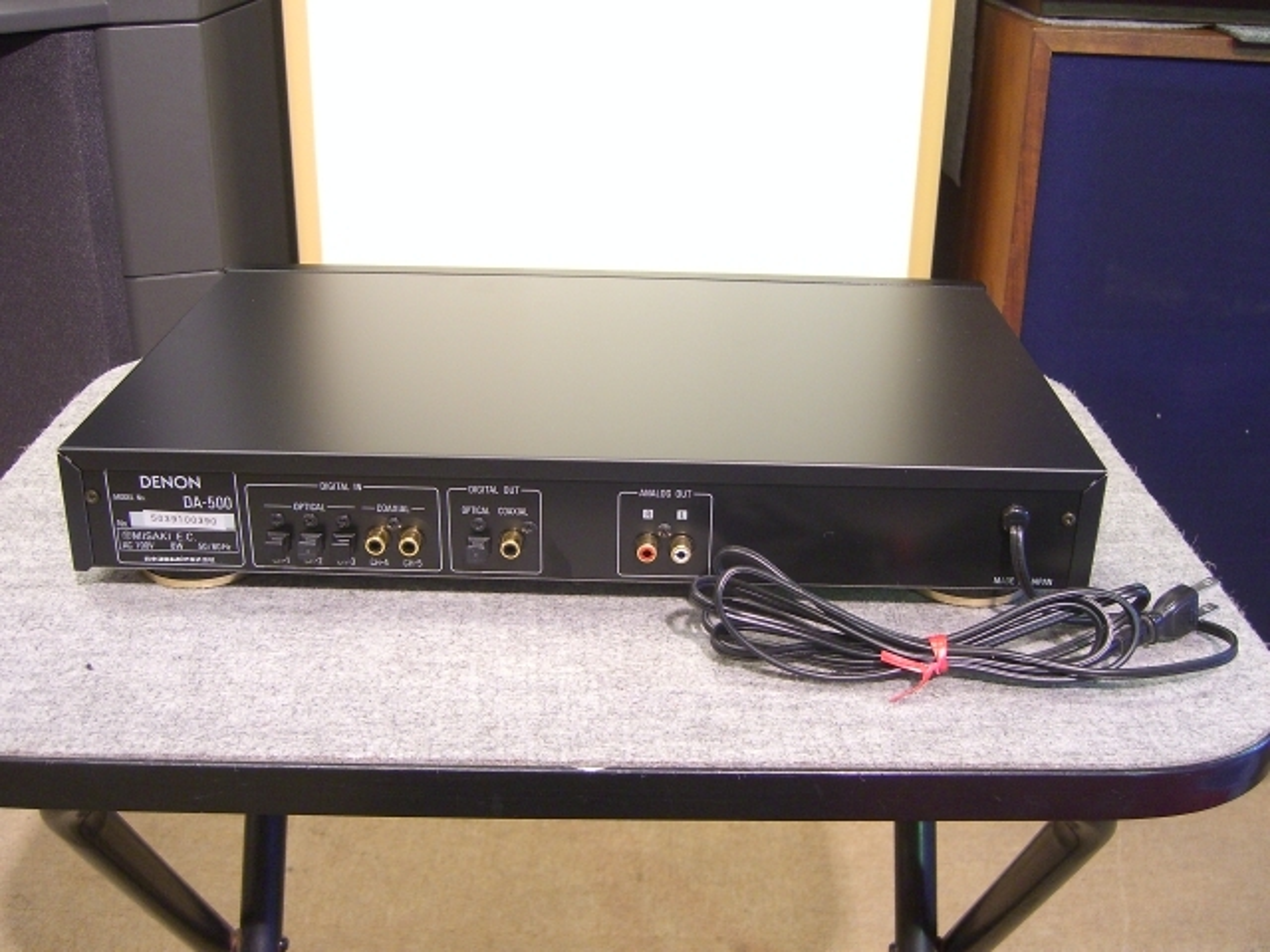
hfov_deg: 49.0
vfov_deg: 37.7
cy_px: 476
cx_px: 635
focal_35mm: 38
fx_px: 1394
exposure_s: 1/20
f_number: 2.8
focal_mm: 7.9
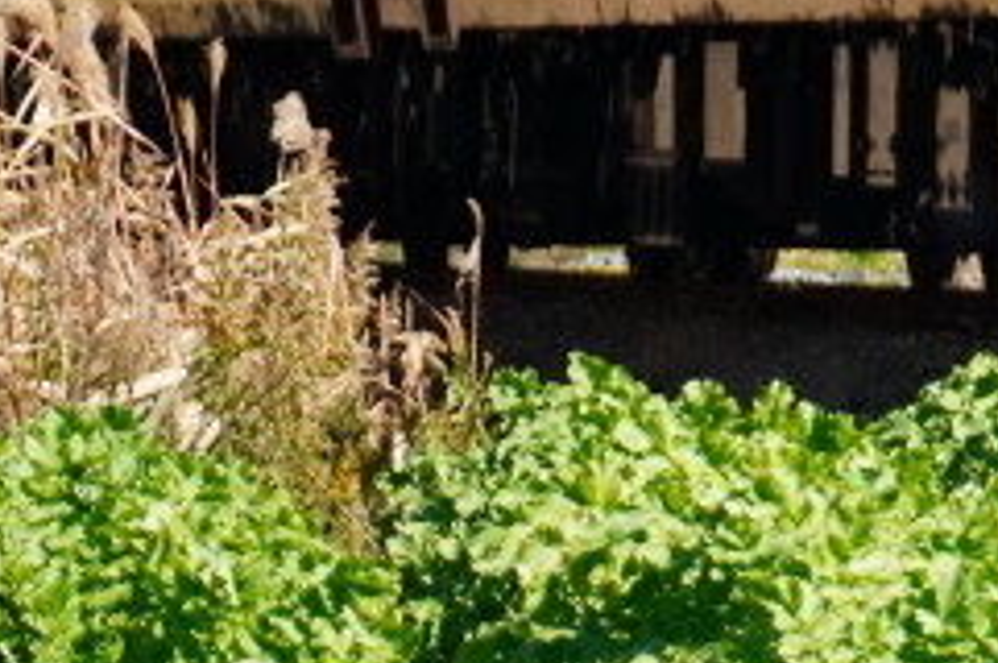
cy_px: -841
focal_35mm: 880
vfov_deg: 1.6
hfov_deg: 2.3
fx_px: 24363
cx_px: 1714
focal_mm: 126
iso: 200
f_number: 5.6
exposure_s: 1/500
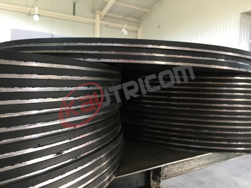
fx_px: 210
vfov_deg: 48.2
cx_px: 126
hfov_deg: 61.7
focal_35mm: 29
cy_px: 94
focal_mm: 4.15
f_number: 2.2
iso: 640
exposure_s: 1/17
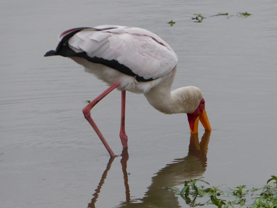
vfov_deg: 2.9
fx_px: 4137
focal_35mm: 517
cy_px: 104
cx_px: 138
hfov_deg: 3.8
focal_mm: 83.4
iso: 400
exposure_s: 1/400
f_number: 6
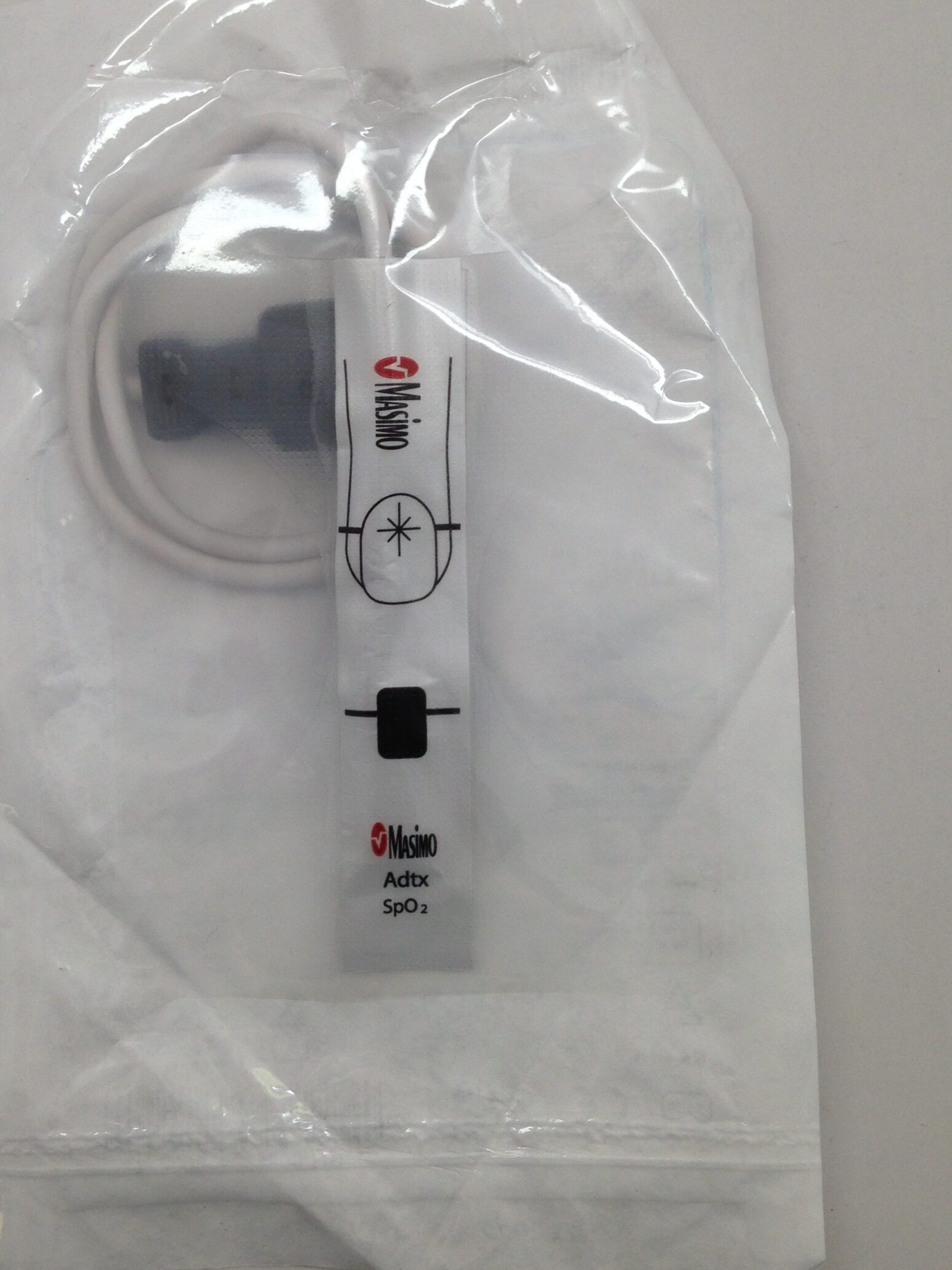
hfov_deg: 35.0
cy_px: 582
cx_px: 394
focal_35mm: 41
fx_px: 1503
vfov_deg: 45.7
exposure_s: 1/120
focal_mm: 4.12
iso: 64
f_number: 2.4
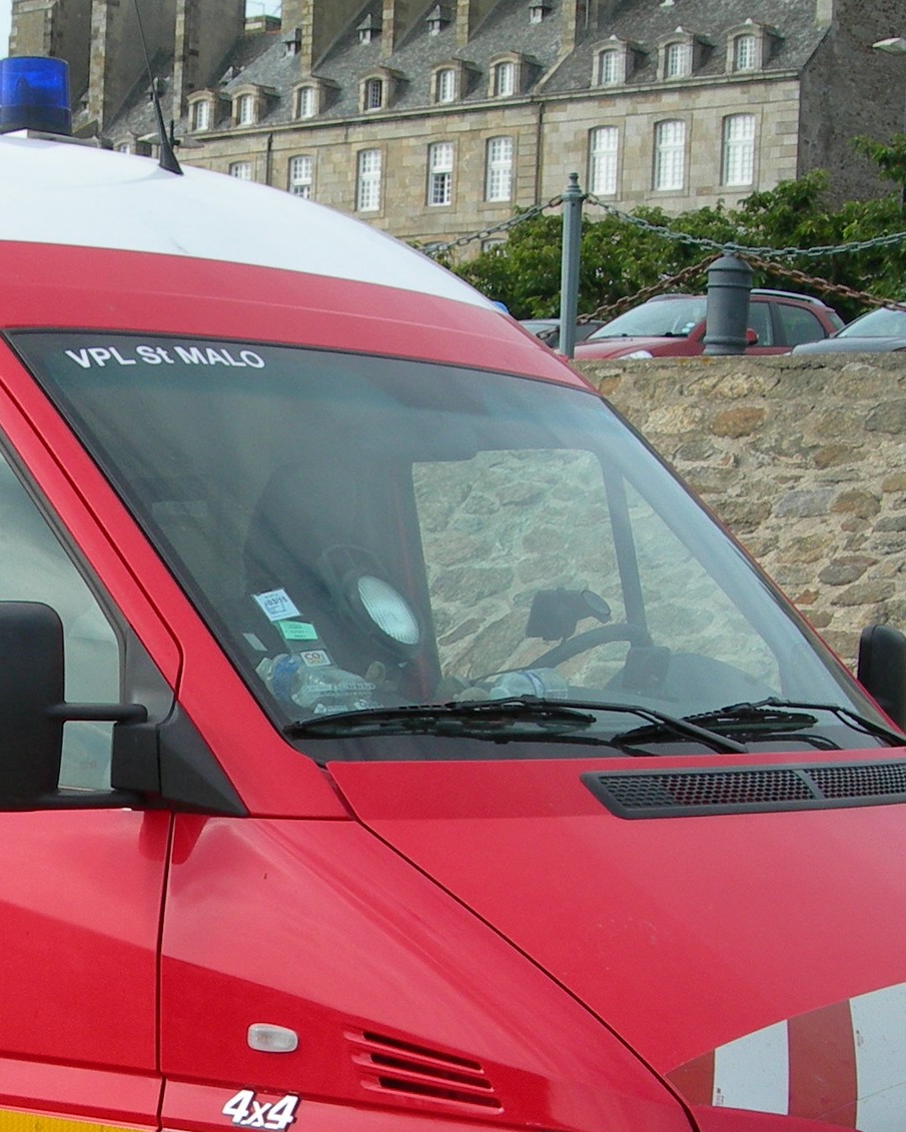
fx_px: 2849
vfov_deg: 22.2
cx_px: 38
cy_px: 892
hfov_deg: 17.7
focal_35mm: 85
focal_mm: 7.8
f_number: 4.8
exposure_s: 1/386
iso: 50
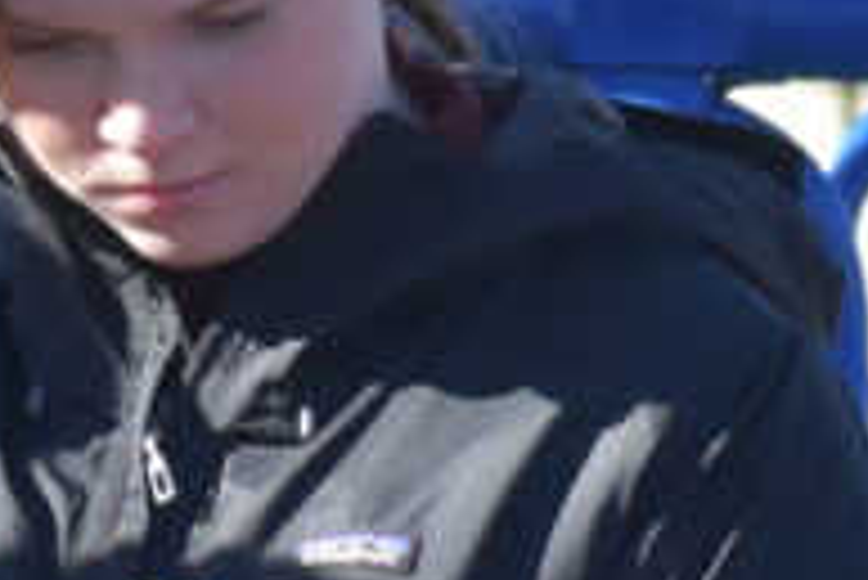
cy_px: 868
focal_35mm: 1391
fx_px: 33563
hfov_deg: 1.5
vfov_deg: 1.0
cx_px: -382
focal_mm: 140
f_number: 4.8
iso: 800
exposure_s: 1/2000
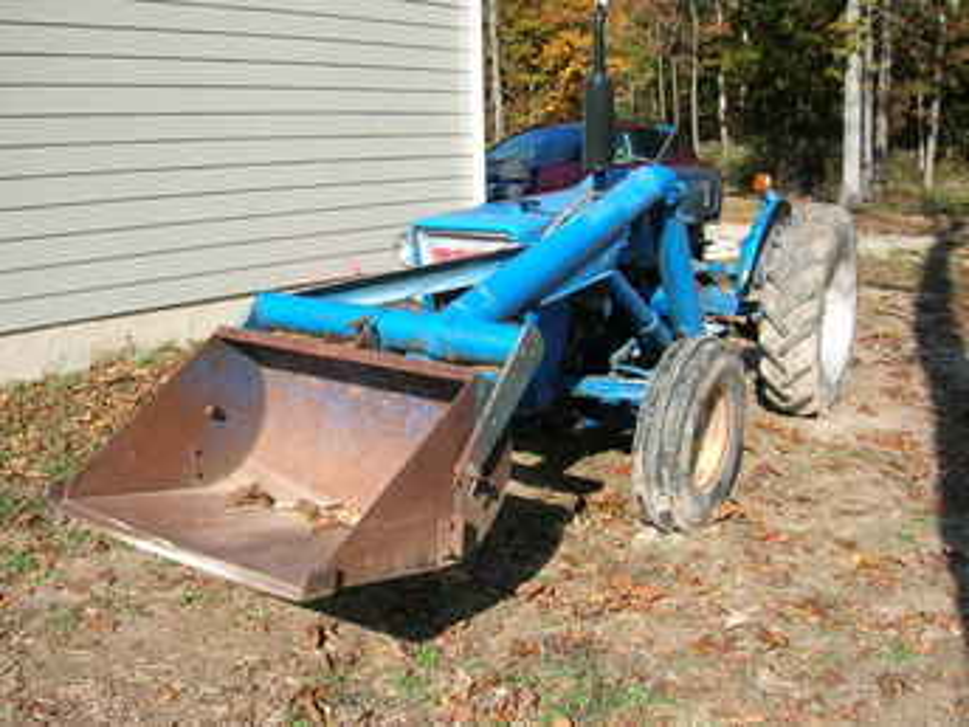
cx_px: 484
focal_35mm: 34
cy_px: 364
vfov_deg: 41.8
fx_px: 952
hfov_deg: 54.0
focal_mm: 5.7
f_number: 4.9
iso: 50
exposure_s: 1/230
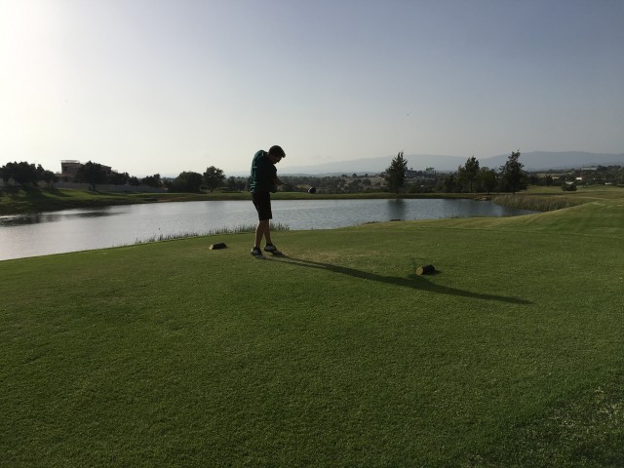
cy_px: 234
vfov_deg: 48.2
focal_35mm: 29
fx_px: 523
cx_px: 312
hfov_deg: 61.7
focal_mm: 4.15
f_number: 2.2
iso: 25
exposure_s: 1/3846
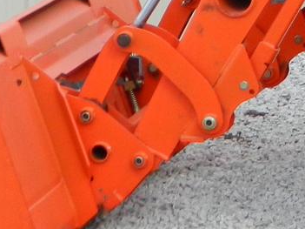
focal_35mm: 409
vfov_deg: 3.6
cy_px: -146
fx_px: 3602
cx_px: 701
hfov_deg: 4.7
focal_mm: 12.6
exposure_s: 1/400
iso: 110
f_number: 4
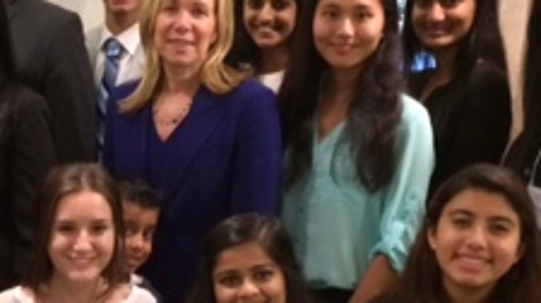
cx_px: -10
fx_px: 1290
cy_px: 327
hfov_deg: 22.7
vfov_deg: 13.2
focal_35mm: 90
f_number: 2.2
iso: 320
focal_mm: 4.15
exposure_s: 1/24
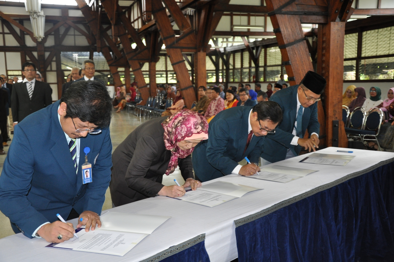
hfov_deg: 49.6
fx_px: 426
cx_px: 197
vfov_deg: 34.1
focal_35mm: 39
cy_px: 131
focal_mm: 26
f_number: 4
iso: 800
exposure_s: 1/60
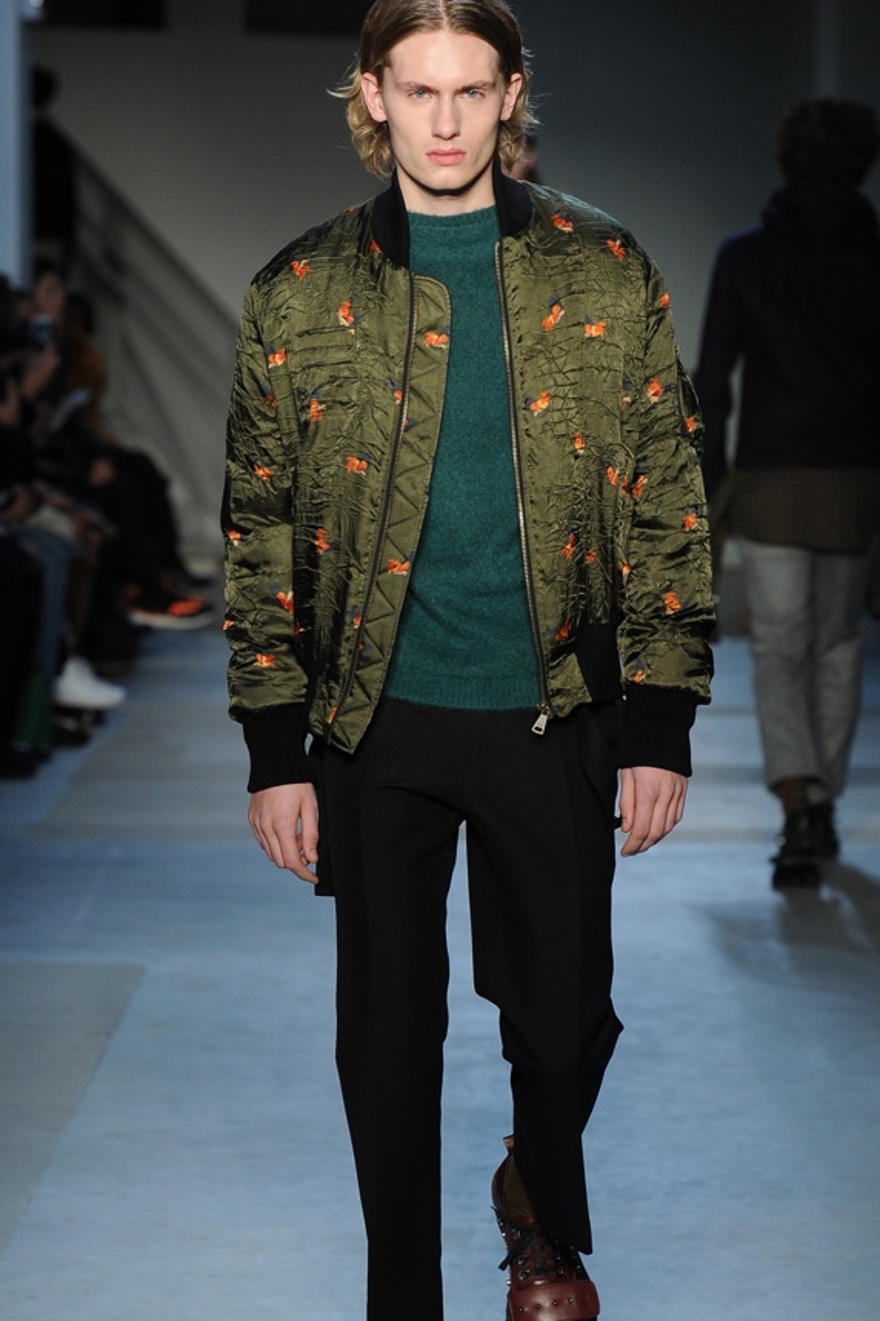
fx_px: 6416
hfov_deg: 7.8
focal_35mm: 175
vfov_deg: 11.7
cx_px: 477
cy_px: 730
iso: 1600
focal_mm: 125
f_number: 5
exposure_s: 1/400
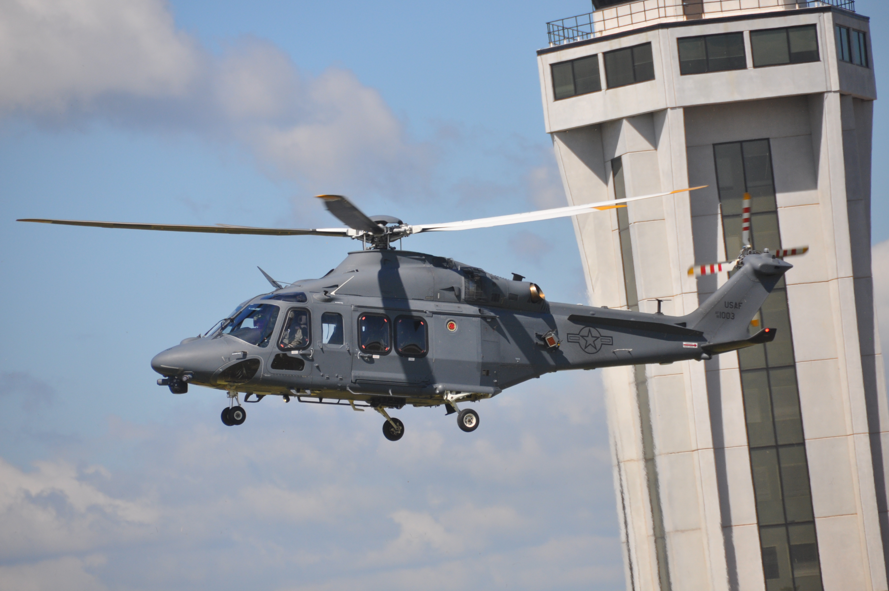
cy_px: 296
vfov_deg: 4.6
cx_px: 444
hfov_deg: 6.9
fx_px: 7399
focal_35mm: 300
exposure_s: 1/2000
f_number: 5.6
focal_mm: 200
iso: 360
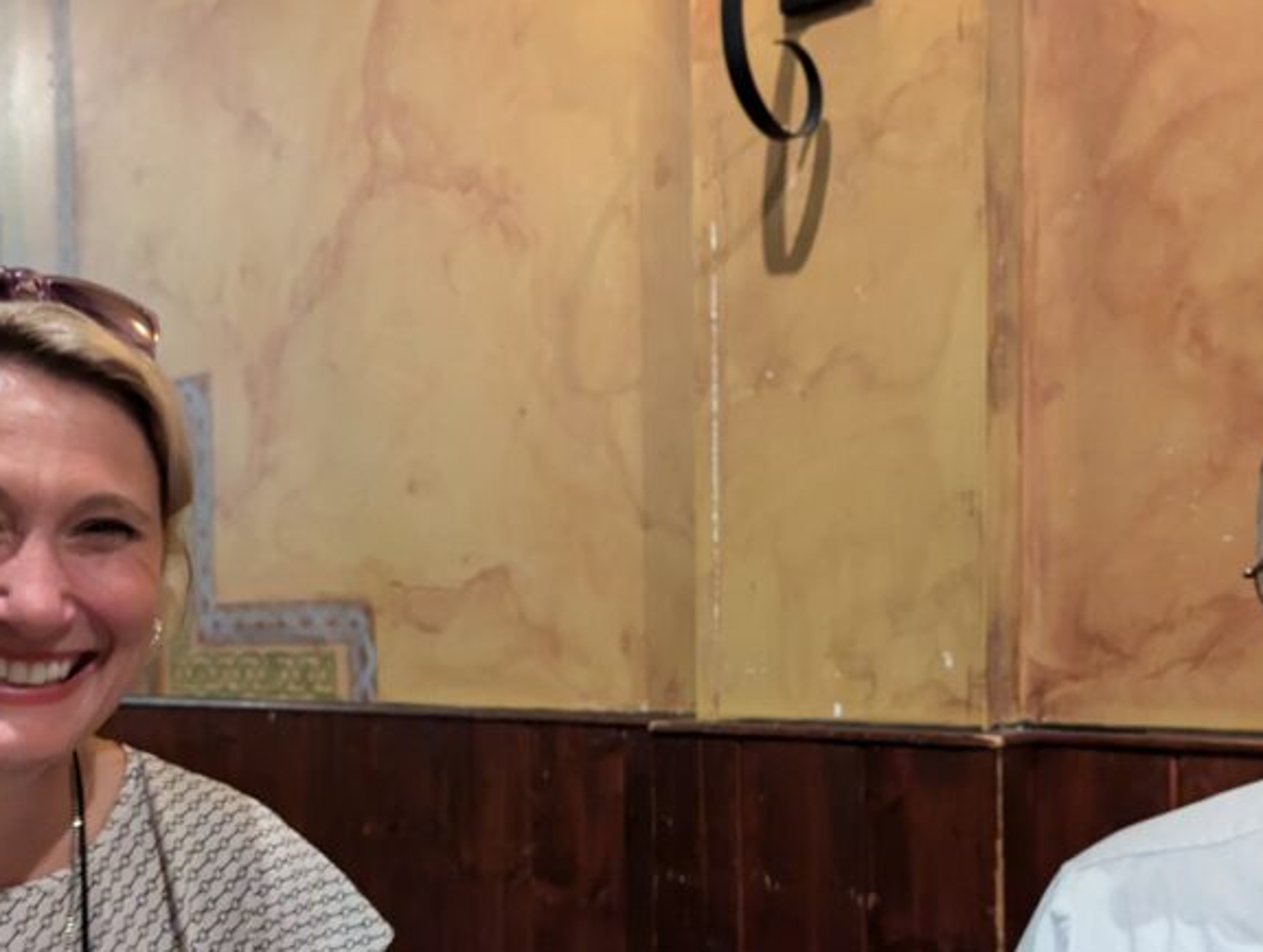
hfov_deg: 42.0
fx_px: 1645
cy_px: 696
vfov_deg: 31.8
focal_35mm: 45
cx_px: 684
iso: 2518
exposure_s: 1/40
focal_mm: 6.81
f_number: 1.85
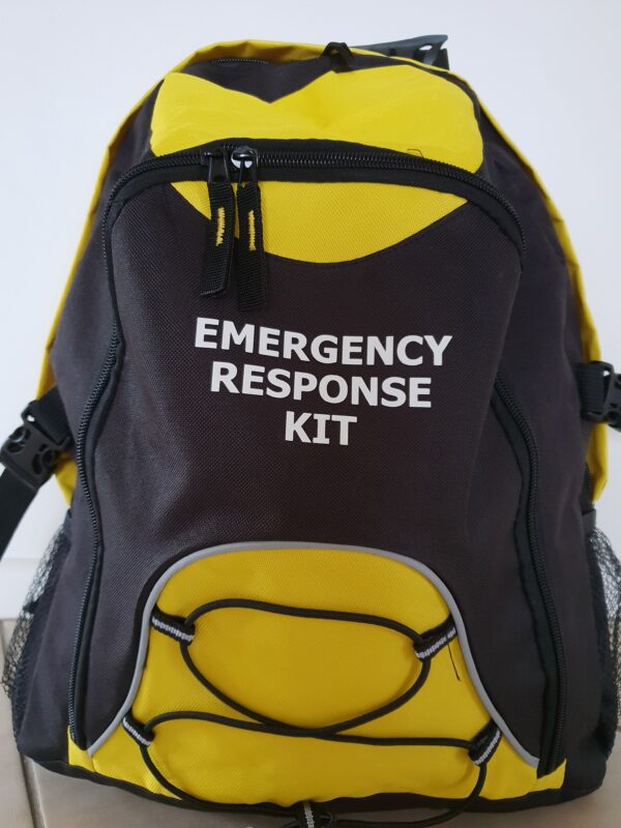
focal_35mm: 26
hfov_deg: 53.1
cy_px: 414
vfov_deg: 67.3
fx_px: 622
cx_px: 310
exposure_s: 1/34
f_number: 1.5
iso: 250
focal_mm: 4.3
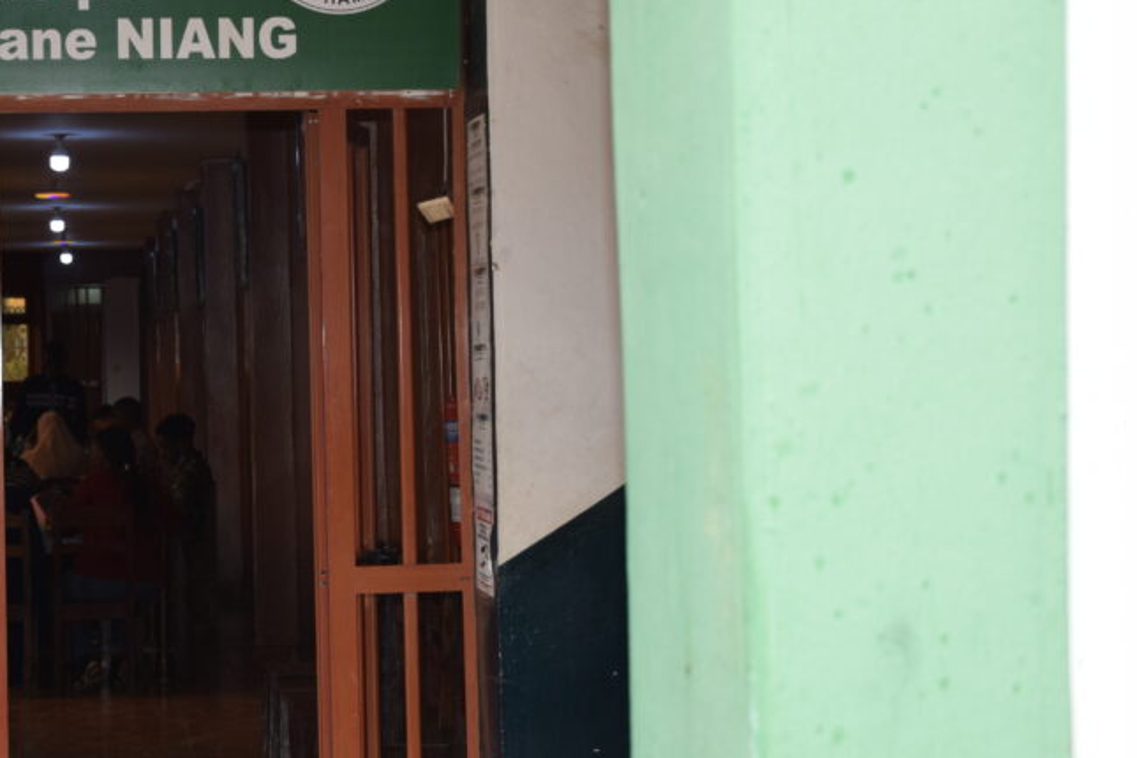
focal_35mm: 100
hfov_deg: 20.2
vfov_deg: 13.7
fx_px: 3158
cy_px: 345
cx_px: 252
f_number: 5.6
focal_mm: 42
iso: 110
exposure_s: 1/125
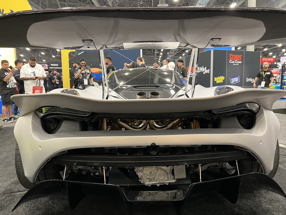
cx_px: 143
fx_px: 215
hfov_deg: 67.3
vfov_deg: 53.1
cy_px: 108
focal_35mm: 26
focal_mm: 5.7
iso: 320
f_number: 1.5
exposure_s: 1/60
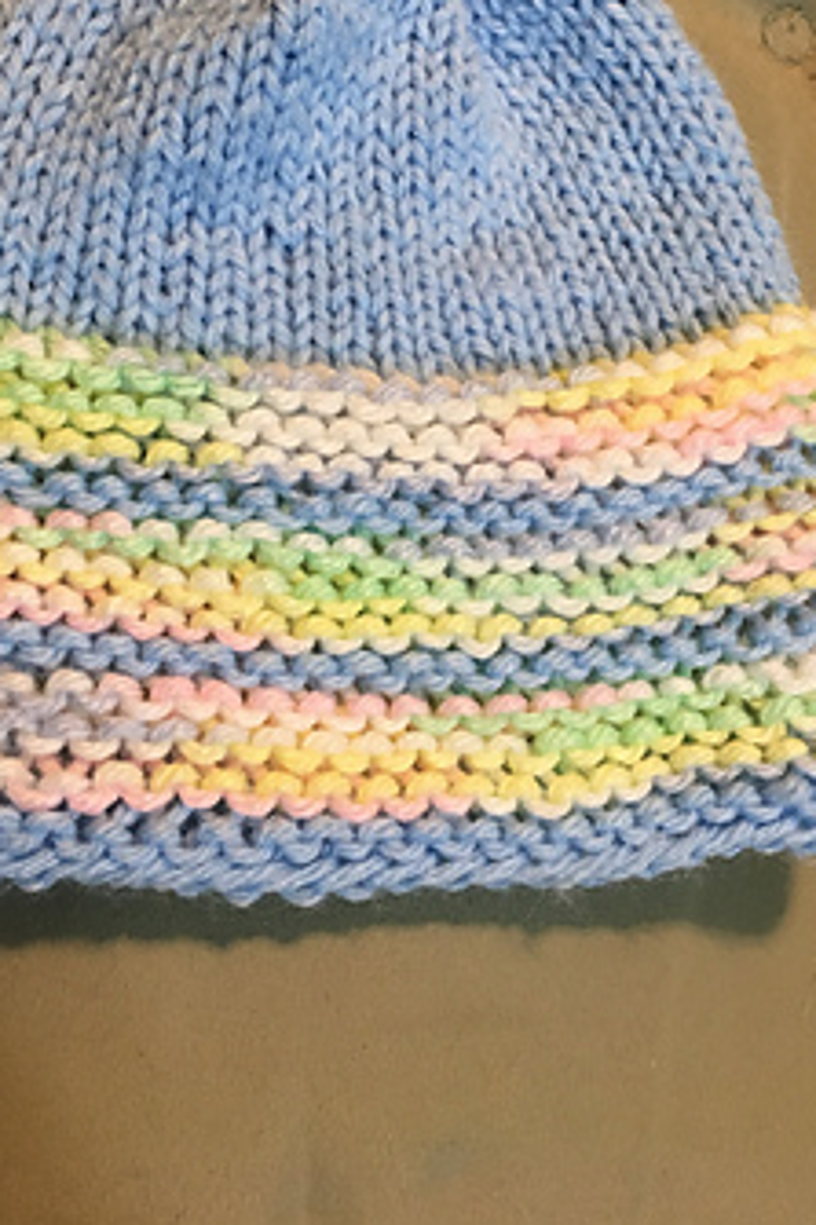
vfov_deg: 42.4
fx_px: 1531
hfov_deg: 29.8
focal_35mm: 45
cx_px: 357
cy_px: 318
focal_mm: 4.15
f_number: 2.2
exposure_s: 1/15
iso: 64
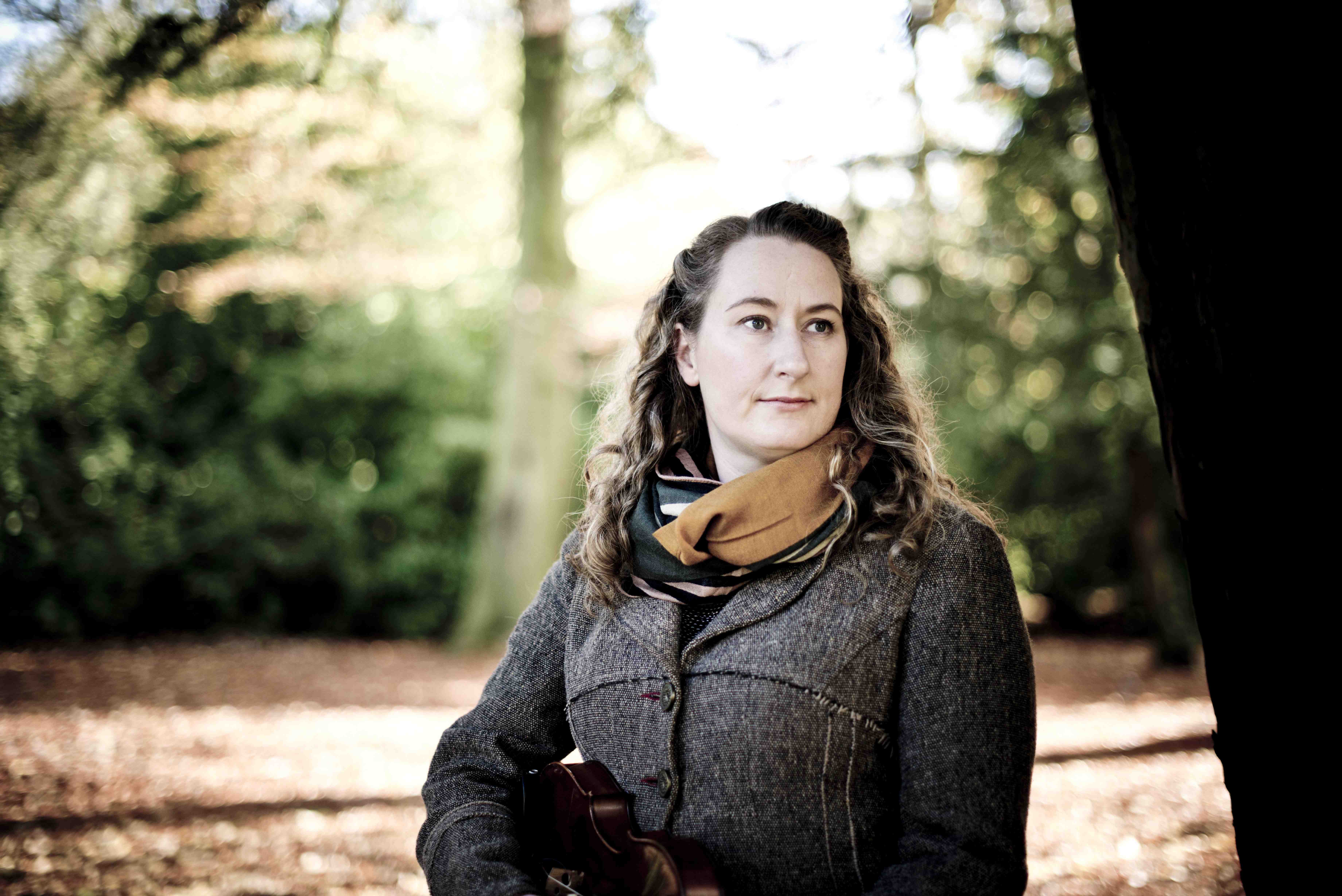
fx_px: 1864
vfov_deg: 27.0
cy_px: 448
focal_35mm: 50
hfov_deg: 39.6
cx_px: 671
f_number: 1.4
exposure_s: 1/640
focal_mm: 50
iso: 400
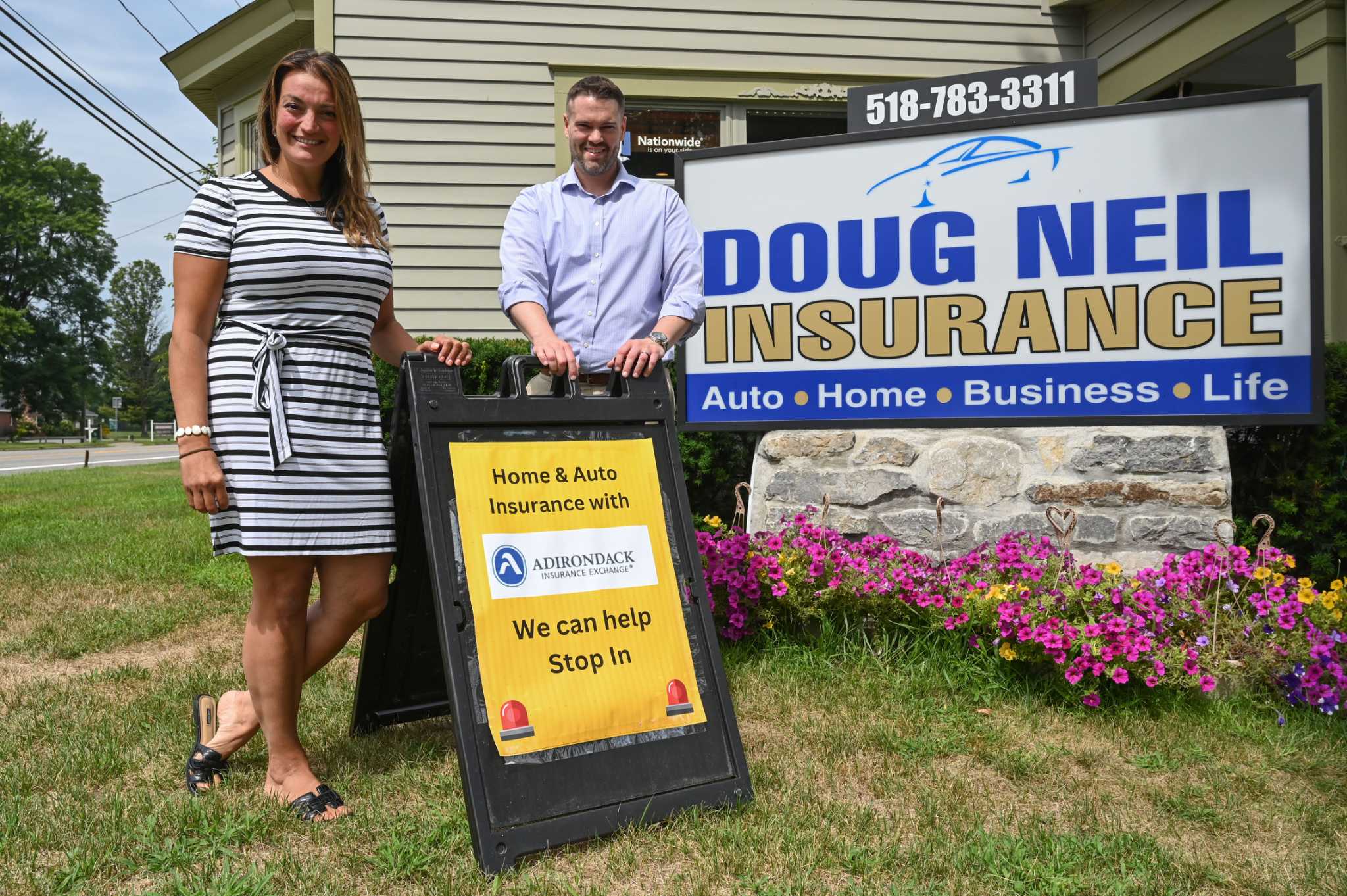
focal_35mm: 30
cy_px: 448
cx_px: 674
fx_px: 1103
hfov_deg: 62.8
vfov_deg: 44.2
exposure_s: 1/3200
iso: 1000
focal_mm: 29.5
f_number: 8
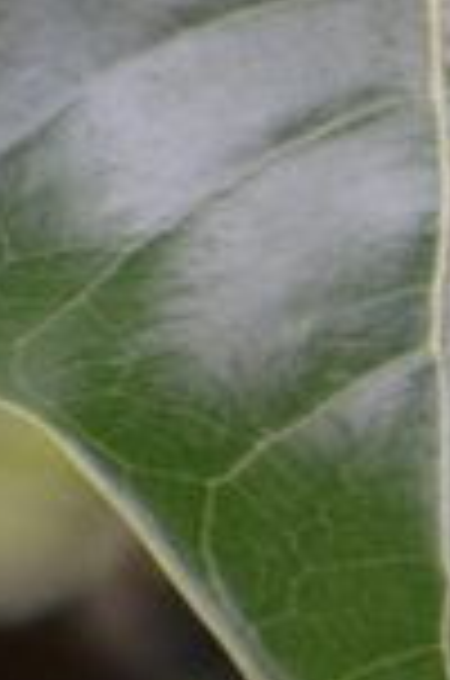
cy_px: 68
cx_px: 950
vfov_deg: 1.3
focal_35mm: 1590
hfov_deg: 0.9
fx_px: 29948
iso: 560
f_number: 5.6
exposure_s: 1/60
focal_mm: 200
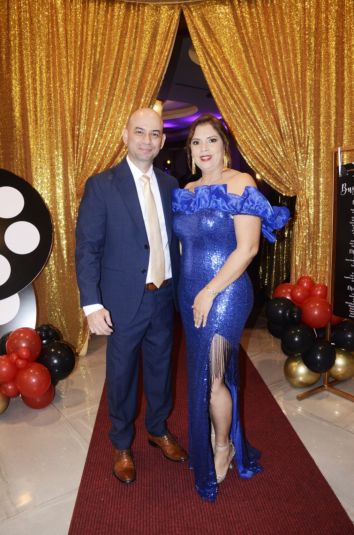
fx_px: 400
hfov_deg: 47.7
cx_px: 177
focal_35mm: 27
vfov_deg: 67.5
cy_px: 268
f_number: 5
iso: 800
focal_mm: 18
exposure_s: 1/60
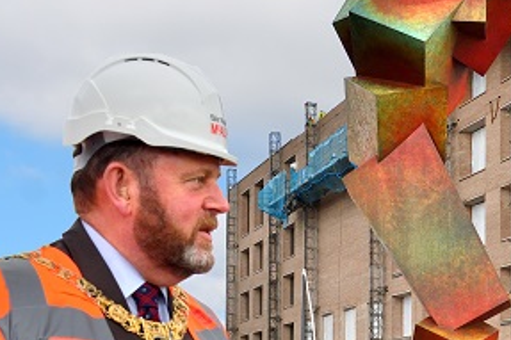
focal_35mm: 72
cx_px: 429
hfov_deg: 27.4
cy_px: 376
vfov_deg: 18.2
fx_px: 1021
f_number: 8
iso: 200
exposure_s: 1/200
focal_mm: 24
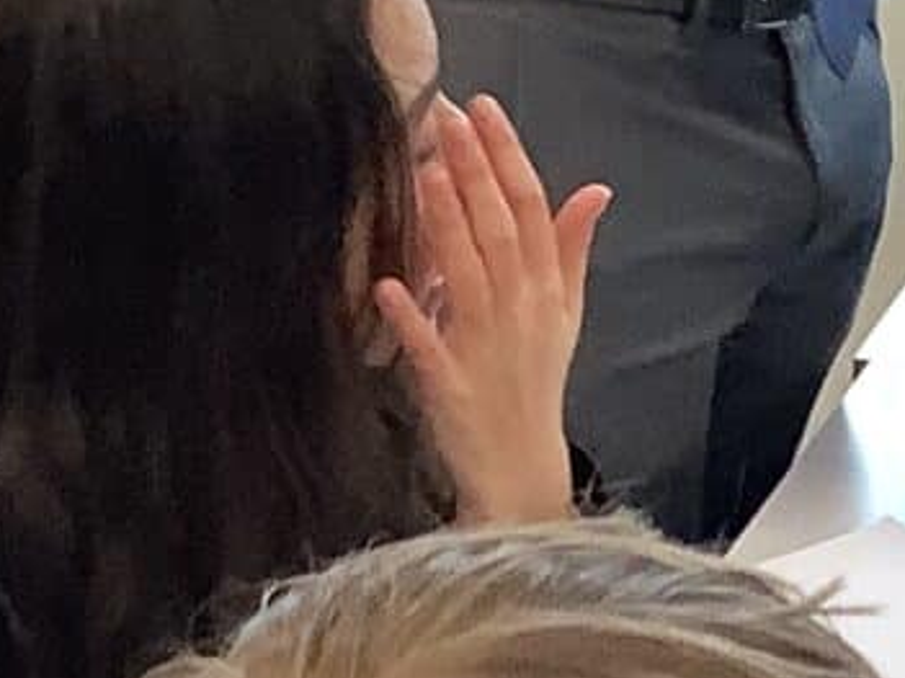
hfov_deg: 10.7
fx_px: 4730
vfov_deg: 8.2
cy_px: 101
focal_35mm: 181
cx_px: 1137
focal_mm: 3.3
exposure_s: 1/50
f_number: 2.4
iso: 125
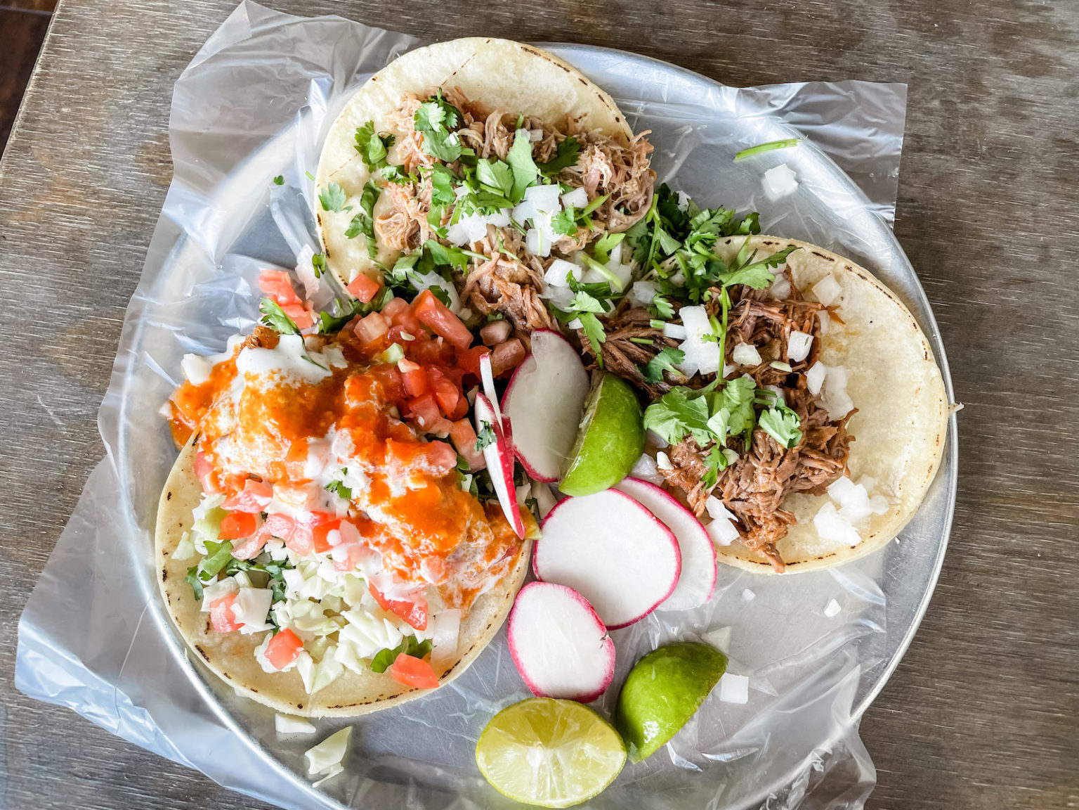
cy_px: 405
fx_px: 810
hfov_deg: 67.3
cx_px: 540
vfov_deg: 53.1
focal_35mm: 26
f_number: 1.6
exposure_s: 1/120
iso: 50
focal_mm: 4.2
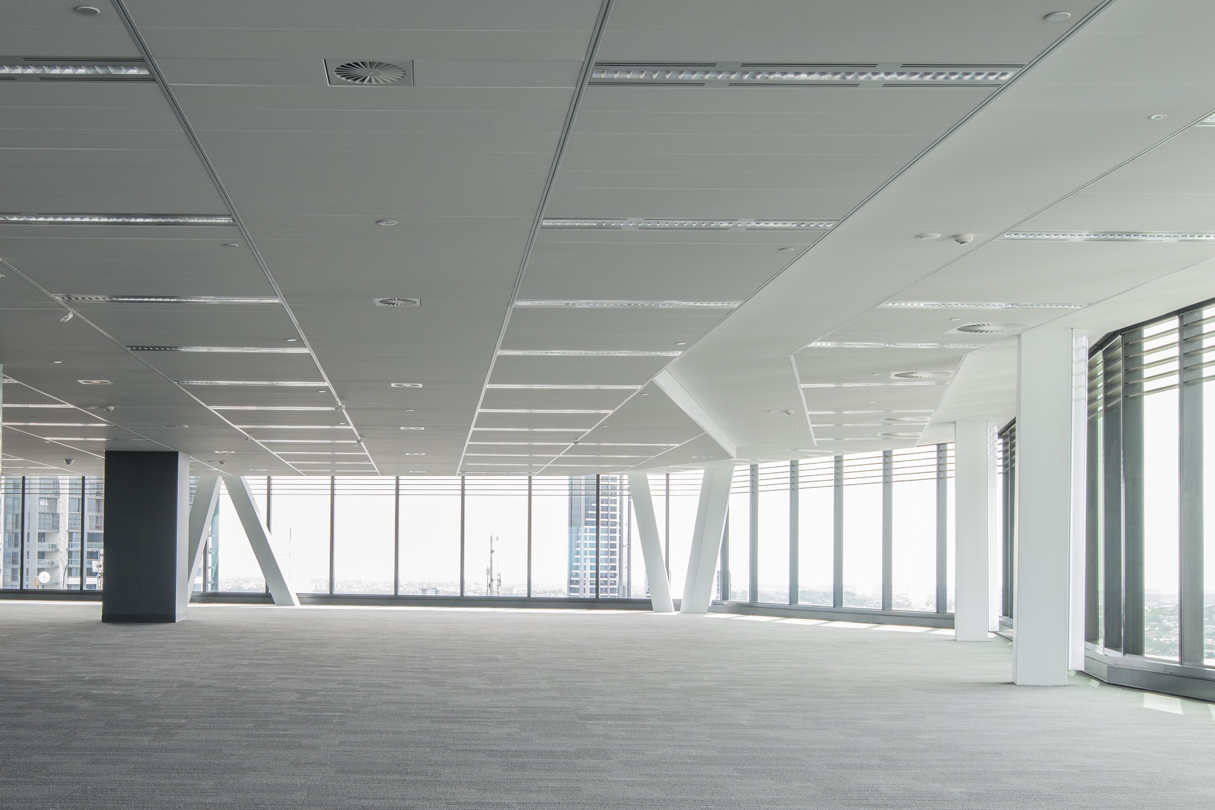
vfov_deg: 37.9
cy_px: 405
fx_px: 1181
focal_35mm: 35
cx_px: 608
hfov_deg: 54.4
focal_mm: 35
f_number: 11
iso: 200
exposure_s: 1/10
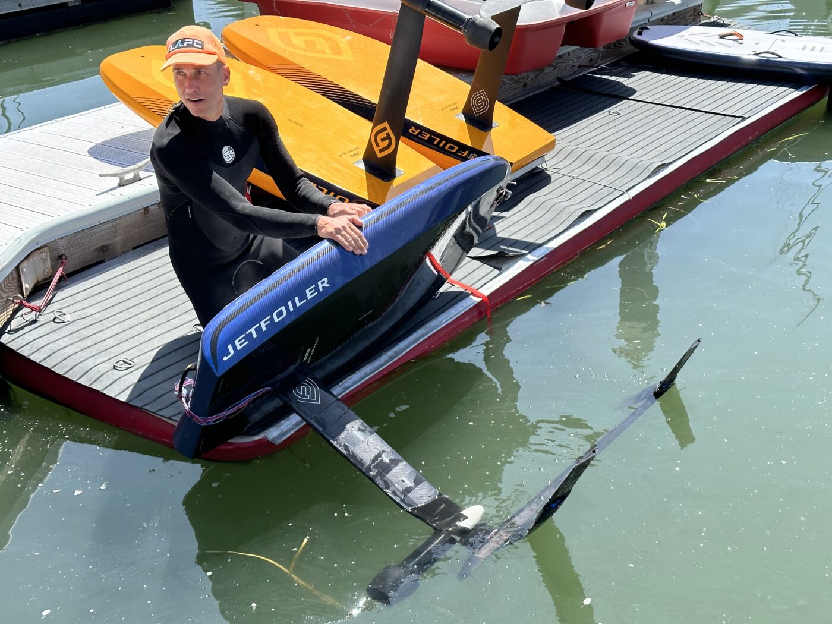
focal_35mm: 48
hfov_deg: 39.7
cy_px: 312
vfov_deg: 30.3
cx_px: 416
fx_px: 1154
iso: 64
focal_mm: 6.86
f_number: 1.78
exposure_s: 1/2732
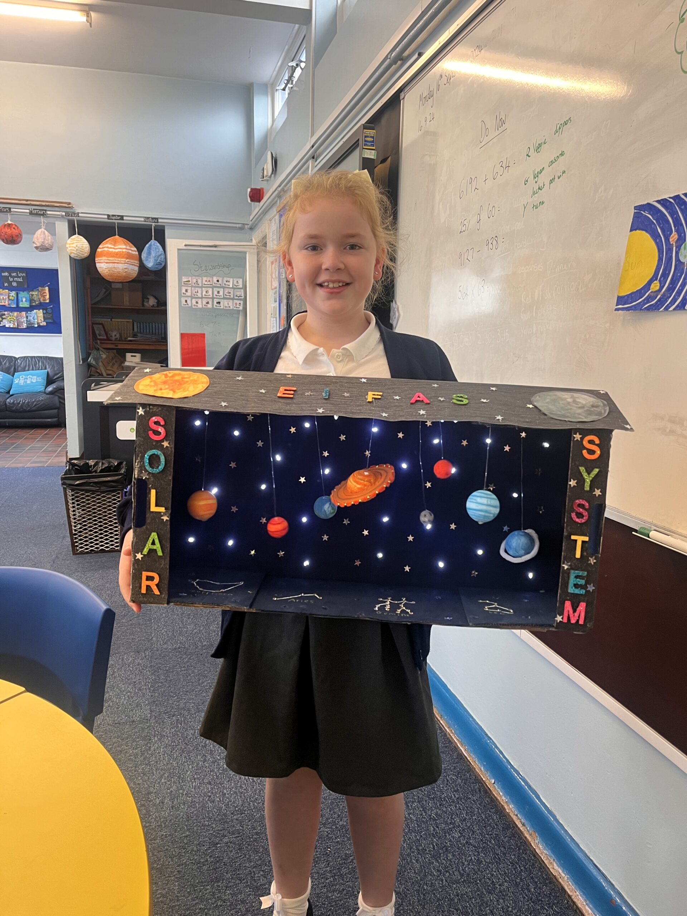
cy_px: 458
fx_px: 688
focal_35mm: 26
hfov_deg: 53.1
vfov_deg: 67.3
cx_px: 344
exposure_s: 1/50
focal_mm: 5.1
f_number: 1.6
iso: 80
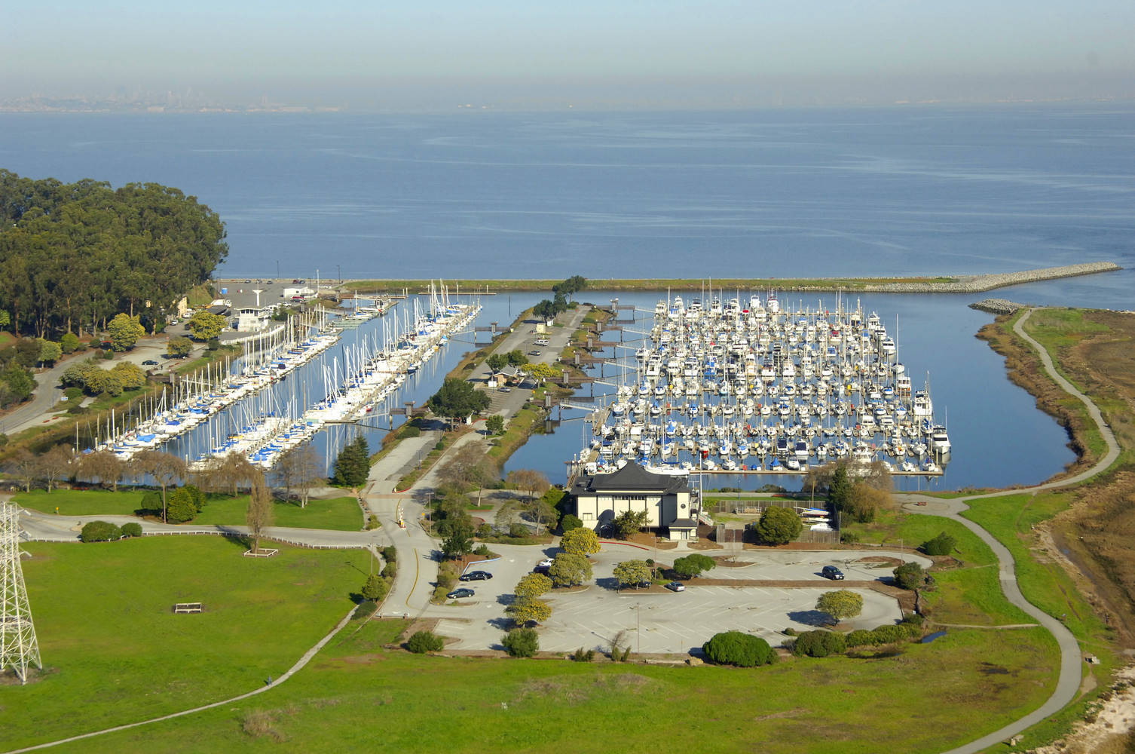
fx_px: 2125
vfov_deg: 20.1
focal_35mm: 68
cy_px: 377
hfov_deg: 29.9
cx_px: 568
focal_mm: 45
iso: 400
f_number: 8.5
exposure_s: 1/1000
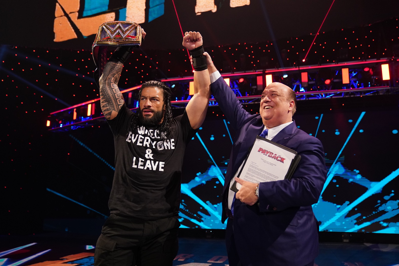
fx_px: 332
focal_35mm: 30
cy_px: 133
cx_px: 200
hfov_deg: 61.9
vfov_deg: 43.6
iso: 4000
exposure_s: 1/640
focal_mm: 30
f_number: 3.2
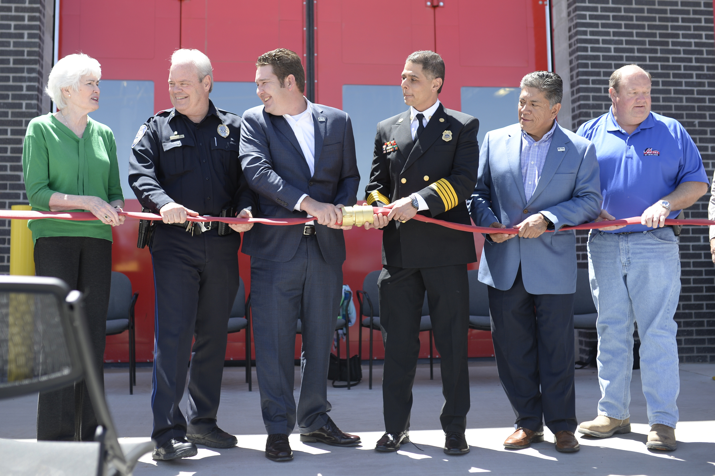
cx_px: 358
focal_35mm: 35
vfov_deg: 37.8
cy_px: 238
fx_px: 695
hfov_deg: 54.4
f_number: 2.2
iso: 125
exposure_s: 1/1000
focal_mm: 35
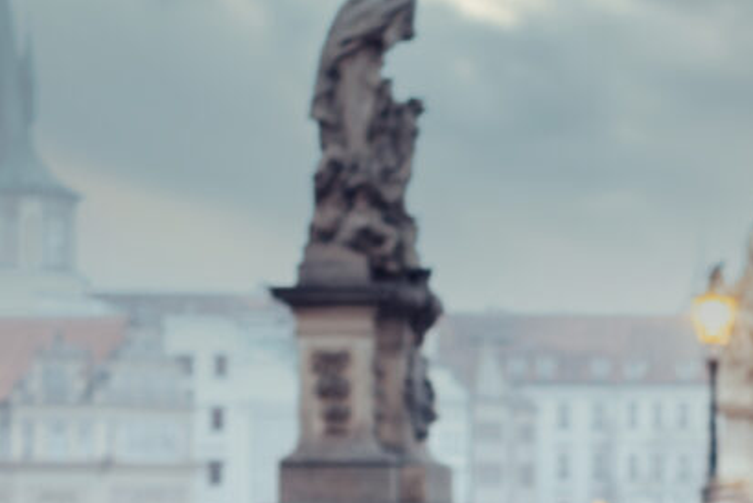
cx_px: 1088
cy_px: 631
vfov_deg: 8.0
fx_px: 3536
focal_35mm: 169
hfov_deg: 11.7
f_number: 2.8
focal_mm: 45
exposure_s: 1/6
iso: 100
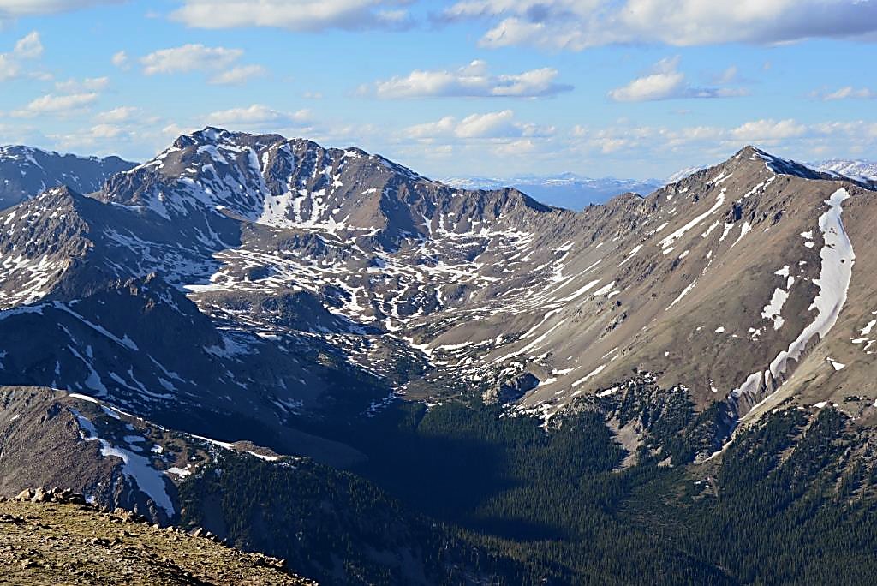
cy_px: 293
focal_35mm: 72
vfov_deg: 19.0
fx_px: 1755
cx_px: 438
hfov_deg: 28.1
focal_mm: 72
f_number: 11
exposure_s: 1/320
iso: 320
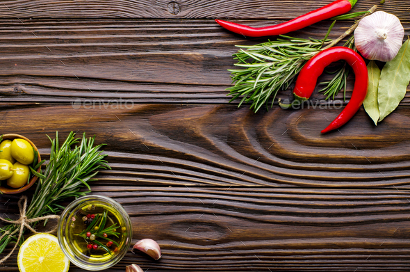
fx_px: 853
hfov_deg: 27.0
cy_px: 136
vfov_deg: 18.1
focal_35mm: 75
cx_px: 205
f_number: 8
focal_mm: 50
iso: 100
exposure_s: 1/250
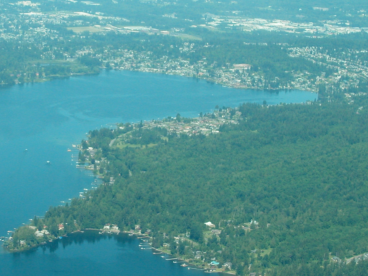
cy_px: 128
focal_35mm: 133
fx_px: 1414
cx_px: 104
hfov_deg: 14.8
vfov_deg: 11.1
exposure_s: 1/269
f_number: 5.4
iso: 100
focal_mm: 21.4
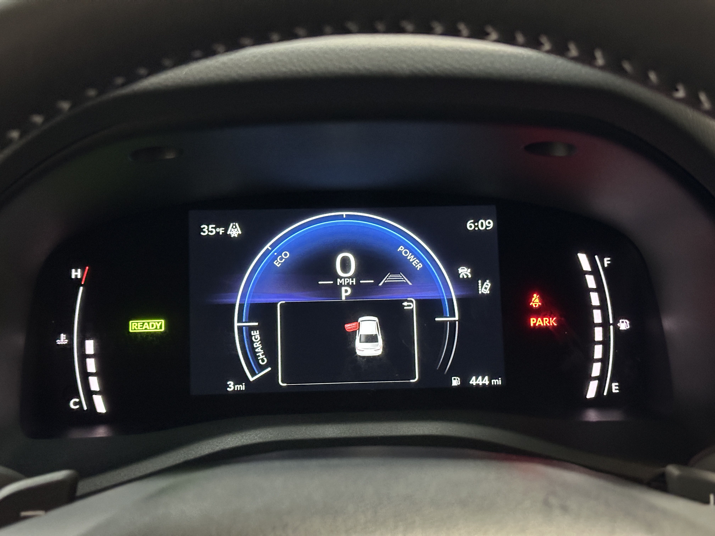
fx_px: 991
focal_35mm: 48
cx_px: 358
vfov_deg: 30.3
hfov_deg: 39.7
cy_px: 268
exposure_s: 1/24
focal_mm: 6.86
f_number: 1.78
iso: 640
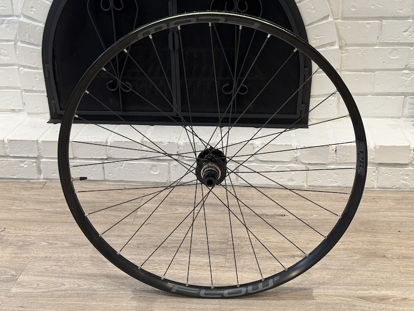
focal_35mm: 48
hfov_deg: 39.7
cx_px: 207
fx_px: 574
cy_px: 156
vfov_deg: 30.3
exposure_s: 1/60
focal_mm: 6.76
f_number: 1.78
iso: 200
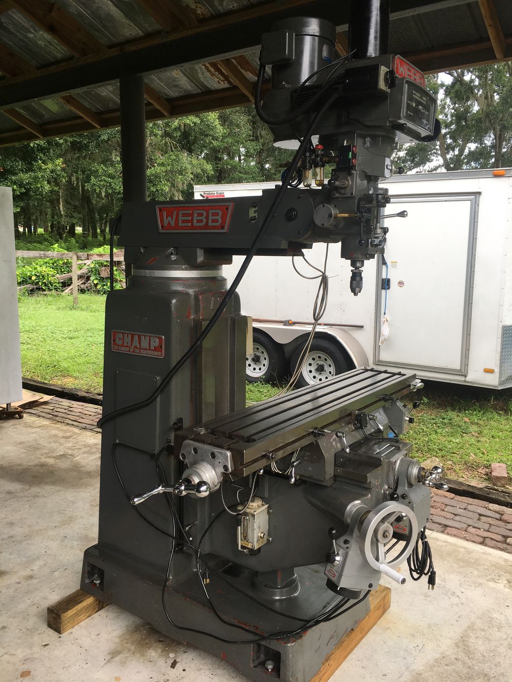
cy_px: 341
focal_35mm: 29
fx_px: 572
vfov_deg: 61.7
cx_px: 256
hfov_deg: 48.2
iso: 25
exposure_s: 1/147
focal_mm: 4.15
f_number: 2.2
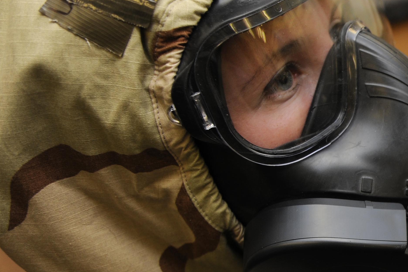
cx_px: 661
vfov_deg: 14.2
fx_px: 1065
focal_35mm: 94
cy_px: 316
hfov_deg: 18.5
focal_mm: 29
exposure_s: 1/80
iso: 200
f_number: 2.8
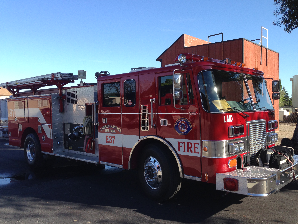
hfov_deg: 55.4
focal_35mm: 33
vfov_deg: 42.9
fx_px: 284
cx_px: 149
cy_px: 112
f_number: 2.4
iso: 50
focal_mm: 4.12
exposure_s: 1/695
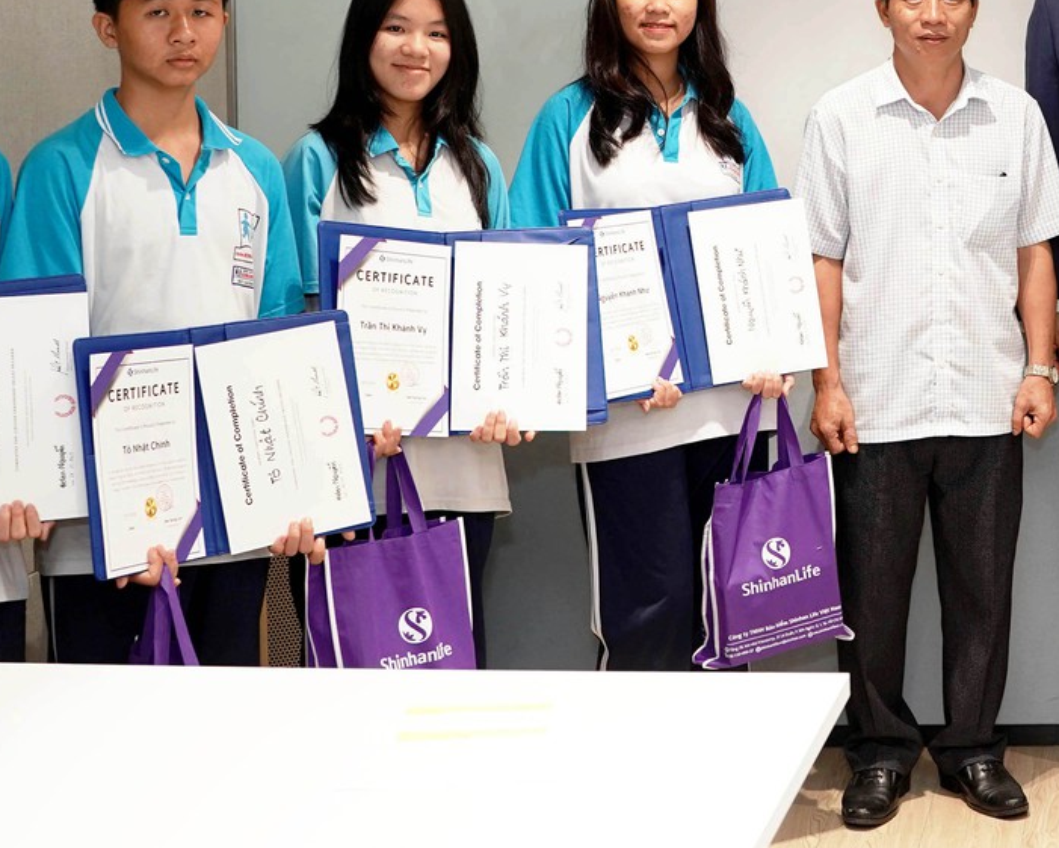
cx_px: 1162
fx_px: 2351
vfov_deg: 19.9
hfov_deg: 23.8
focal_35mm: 75
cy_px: 46
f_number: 3.5
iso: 800
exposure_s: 1/160
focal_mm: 28
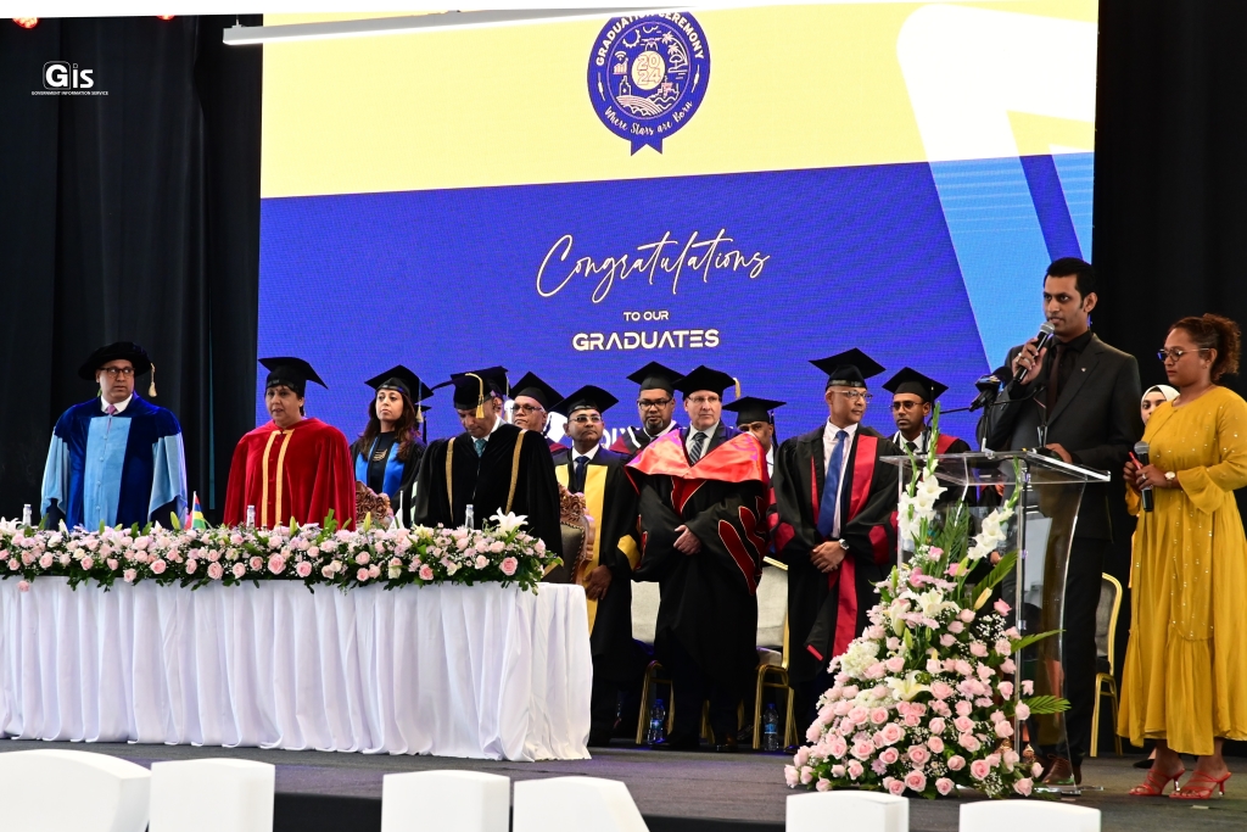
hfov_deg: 28.8
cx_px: 624
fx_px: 2425
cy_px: 416
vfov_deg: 19.5
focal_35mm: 70
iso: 3200
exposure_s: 1/160
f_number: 6.3
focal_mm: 70
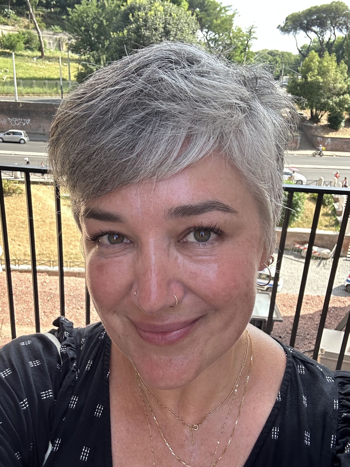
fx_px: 404
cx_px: 175
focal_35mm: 30
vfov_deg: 60.0
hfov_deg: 46.8
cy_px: 234
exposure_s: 1/126
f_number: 1.9
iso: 40
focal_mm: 2.69
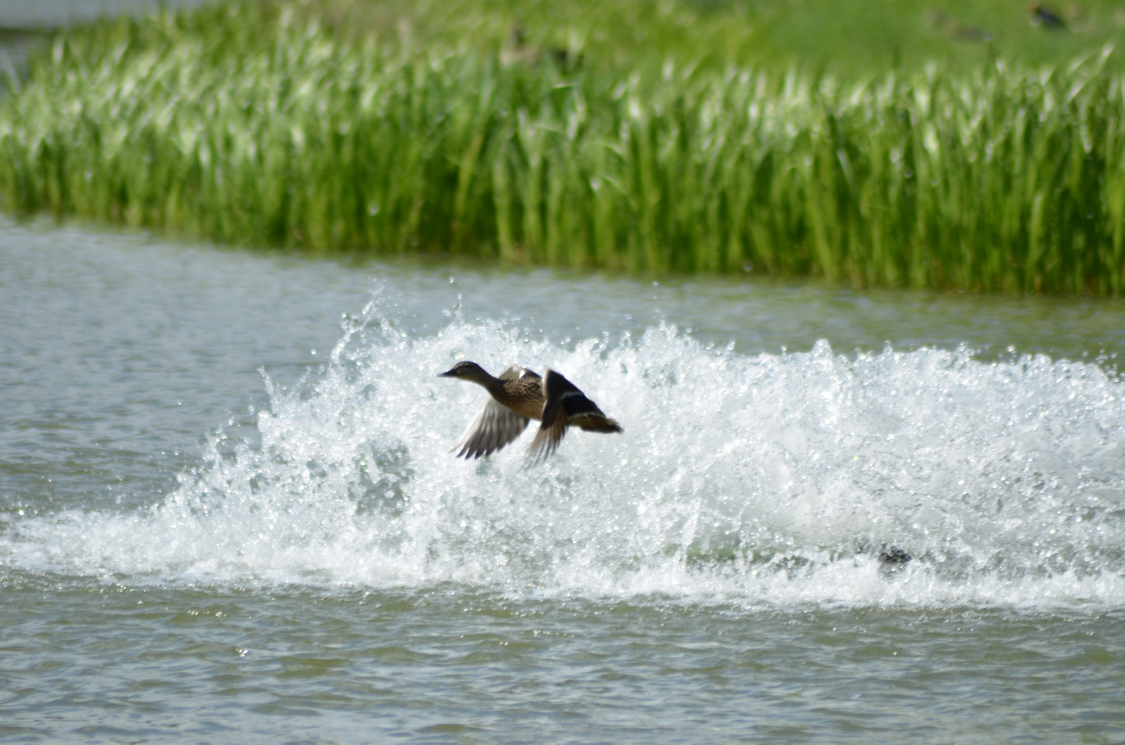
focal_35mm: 450
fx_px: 14032
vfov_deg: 3.0
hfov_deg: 4.6
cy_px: 372
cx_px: 562
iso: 200
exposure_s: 1/800
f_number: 5.6
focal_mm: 300
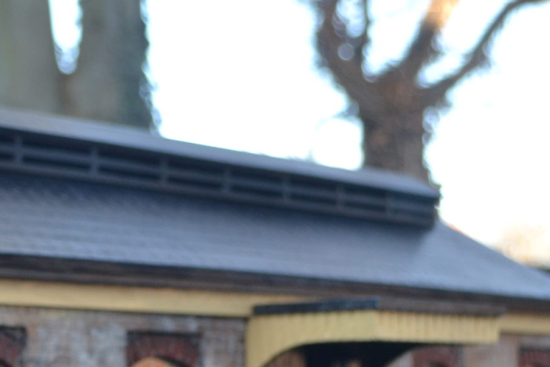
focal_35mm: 106
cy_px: 413
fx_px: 1620
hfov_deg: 18.4
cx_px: -83
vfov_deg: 12.7
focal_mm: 24
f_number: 4.5
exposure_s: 1/80
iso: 400
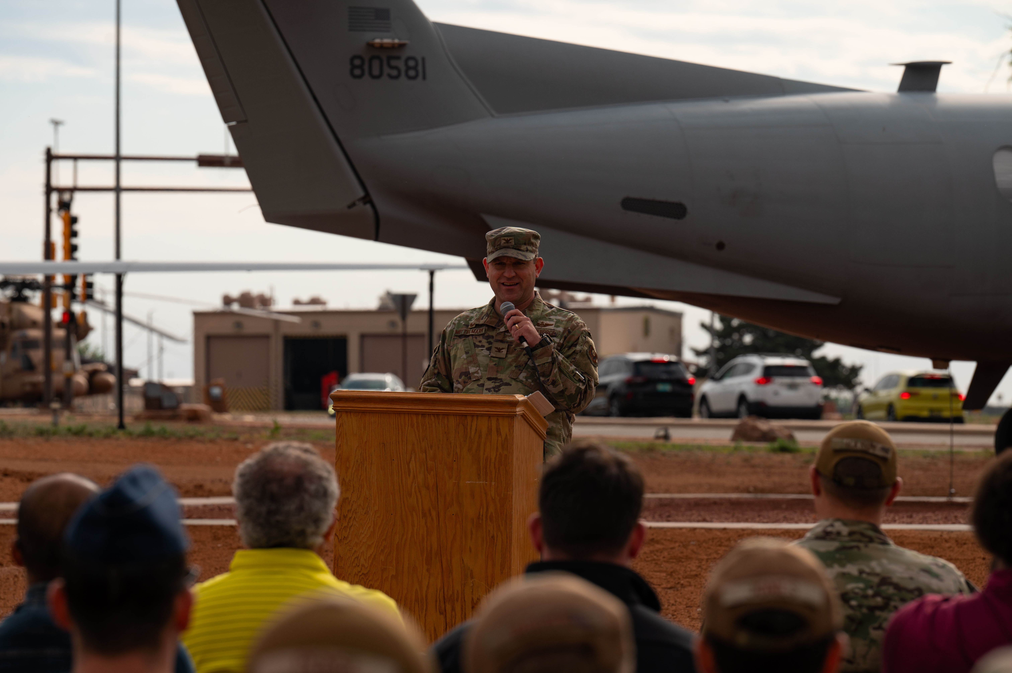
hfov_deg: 10.8
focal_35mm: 190
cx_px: 506
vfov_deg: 7.2
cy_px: 336
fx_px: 5337
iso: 100
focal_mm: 190
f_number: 8
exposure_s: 1/640
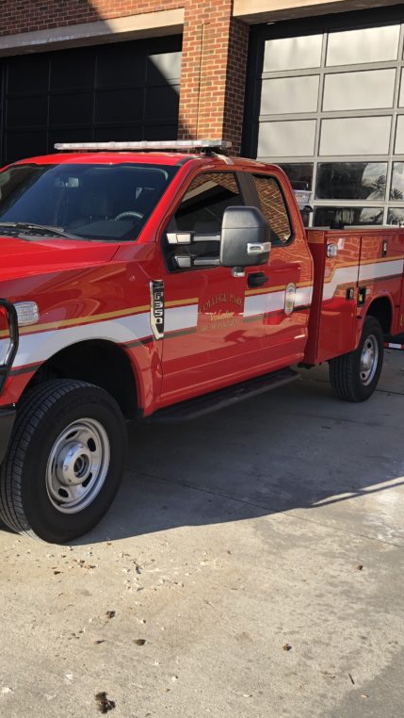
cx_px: 106
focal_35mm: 41
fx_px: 780
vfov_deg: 49.4
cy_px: 357
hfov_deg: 28.6
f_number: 1.8
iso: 20
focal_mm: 4
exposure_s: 1/674
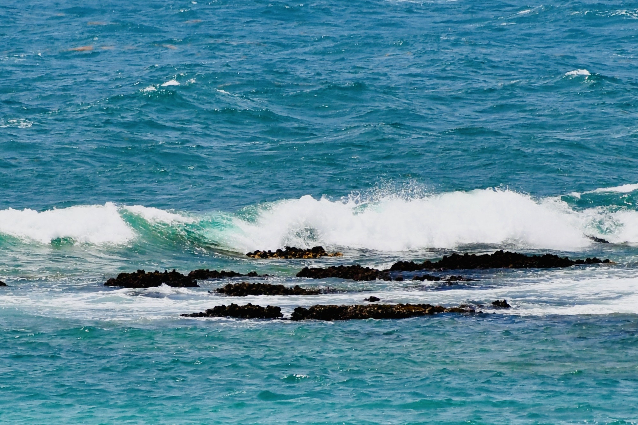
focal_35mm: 285
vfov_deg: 4.8
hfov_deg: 7.2
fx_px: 5050
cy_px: 212
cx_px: 319
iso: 360
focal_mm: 190
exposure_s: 1/2000
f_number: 8
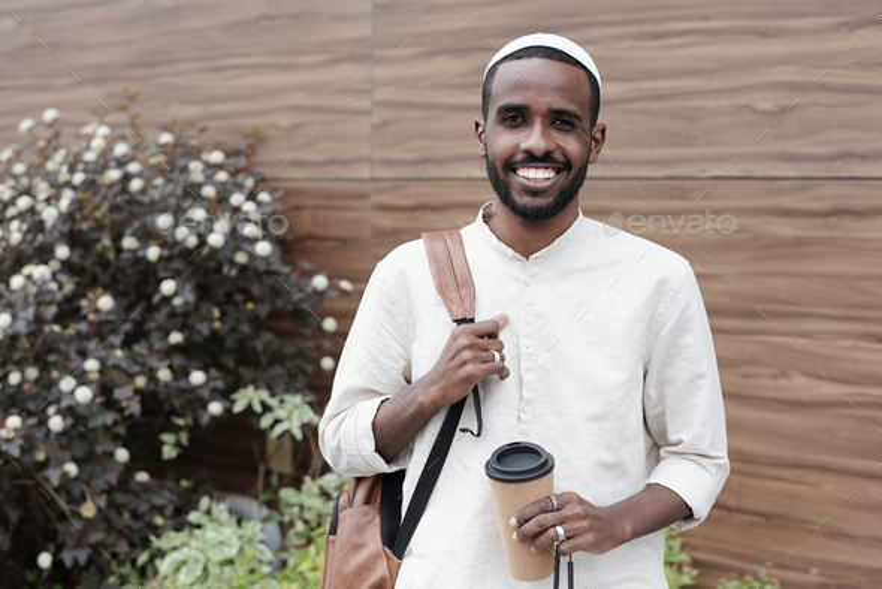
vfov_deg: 23.4
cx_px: 441
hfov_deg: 34.5
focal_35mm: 58
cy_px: 294
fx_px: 1422
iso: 200
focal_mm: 58
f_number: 3.5
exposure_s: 1/800
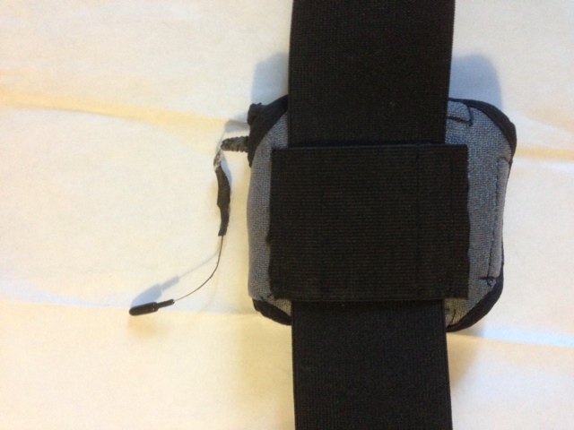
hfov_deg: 55.4
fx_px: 547
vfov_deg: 42.9
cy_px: 215
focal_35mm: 33
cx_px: 287
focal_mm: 4.13
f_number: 2.4
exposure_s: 1/20
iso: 400
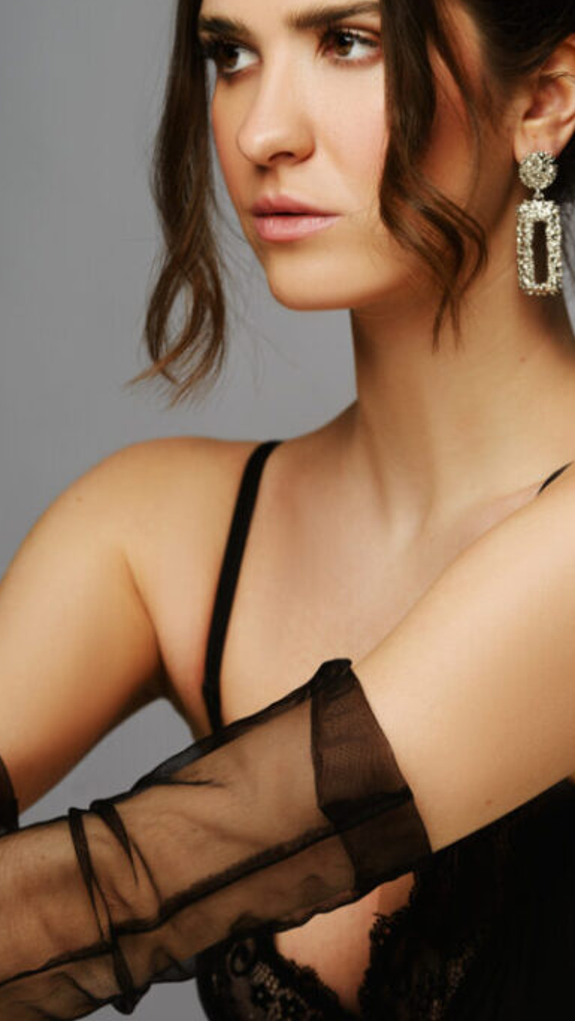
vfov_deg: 10.6
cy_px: 400
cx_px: 393
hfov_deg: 6.0
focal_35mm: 204
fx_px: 5527
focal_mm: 130
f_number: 5.6
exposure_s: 1/160
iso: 100
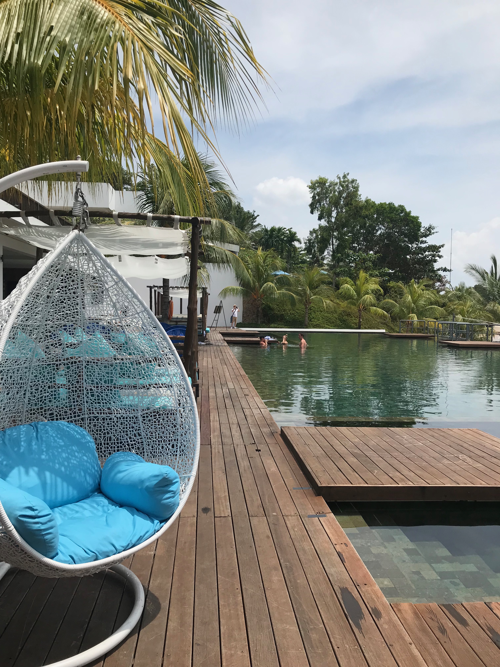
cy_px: 334
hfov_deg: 49.7
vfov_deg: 63.4
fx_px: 539
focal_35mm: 28
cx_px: 250
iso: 20
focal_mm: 3.99
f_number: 1.8
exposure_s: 1/4167
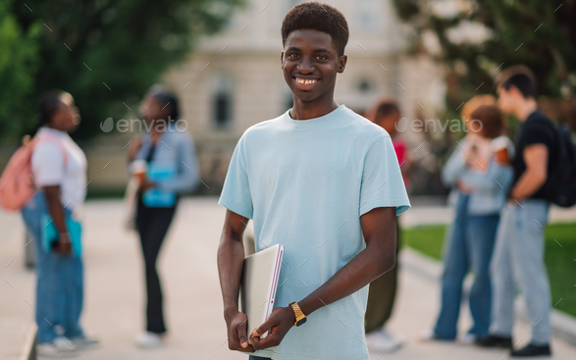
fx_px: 1366
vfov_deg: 15.0
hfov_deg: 23.8
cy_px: 171
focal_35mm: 87
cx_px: 288
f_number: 1.4
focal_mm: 85
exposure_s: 1/160
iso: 32
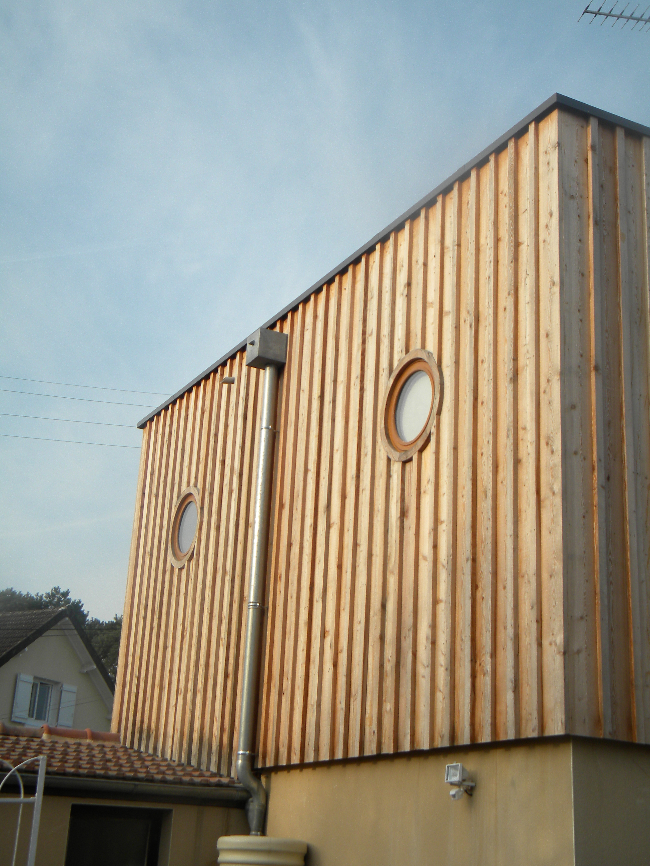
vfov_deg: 40.4
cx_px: 325
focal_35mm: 47
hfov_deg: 30.9
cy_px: 433
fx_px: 1177
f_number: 3.9
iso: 80
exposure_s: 1/417
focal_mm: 8.6
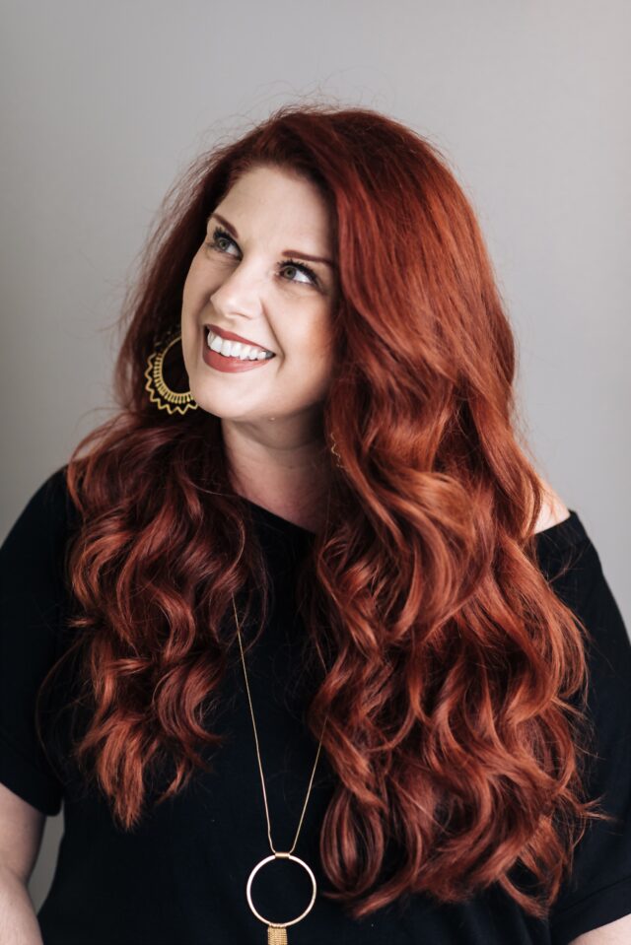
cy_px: 472
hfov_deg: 16.1
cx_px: 316
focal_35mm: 85
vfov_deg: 23.9
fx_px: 2233
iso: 500
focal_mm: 85
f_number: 2.5
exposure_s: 1/800
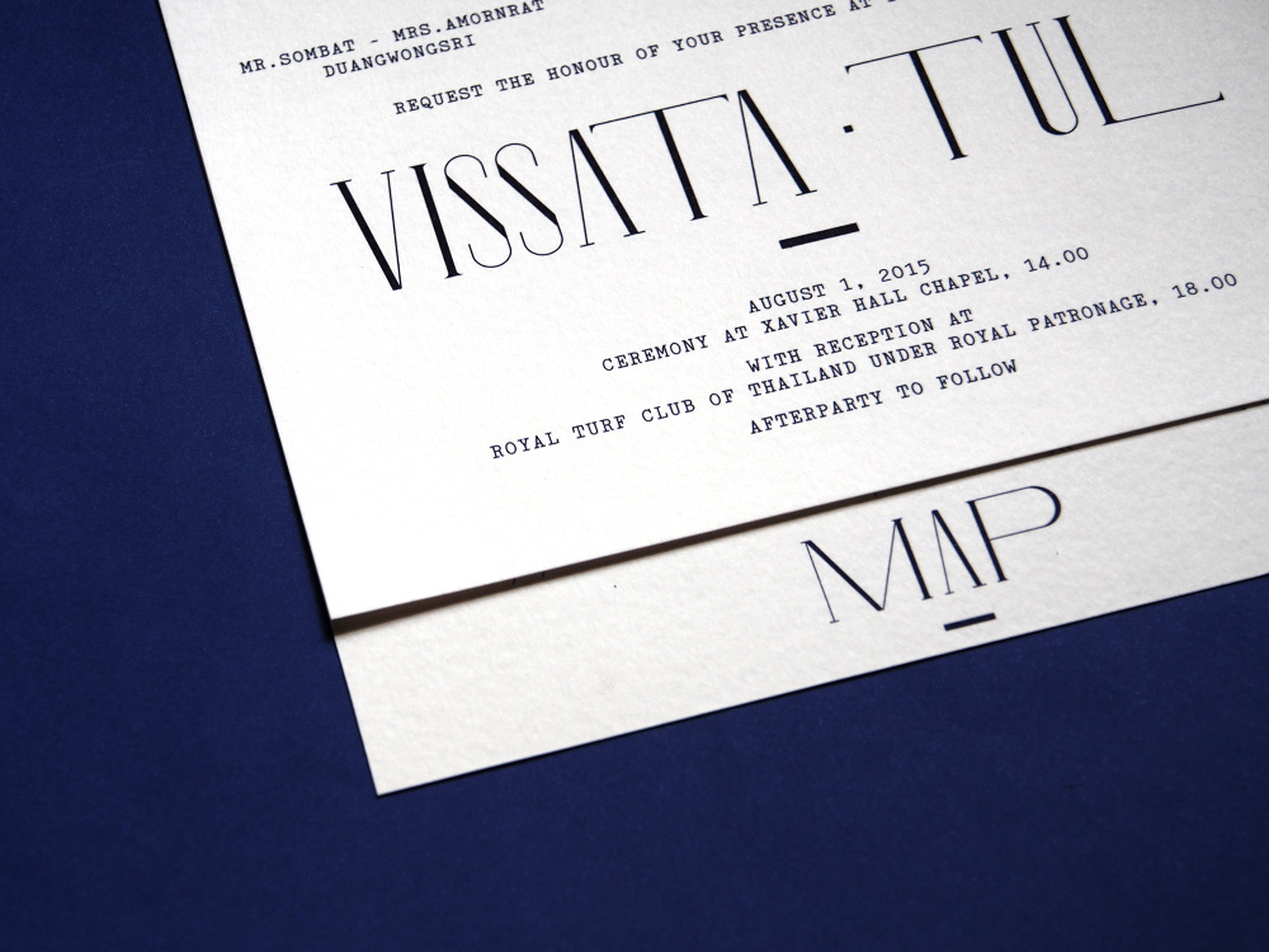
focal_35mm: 86
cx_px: 634
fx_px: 3153
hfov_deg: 22.8
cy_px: 476
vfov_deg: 17.2
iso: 200
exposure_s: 1/100
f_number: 6
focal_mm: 43
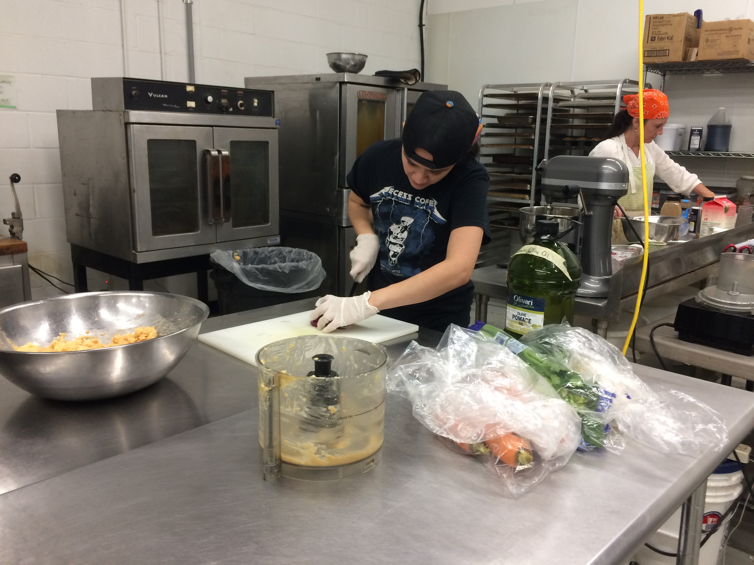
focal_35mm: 29
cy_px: 282
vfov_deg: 48.2
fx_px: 632
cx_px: 377
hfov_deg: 61.7
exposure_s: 1/30
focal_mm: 4.15
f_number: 2.2
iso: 100
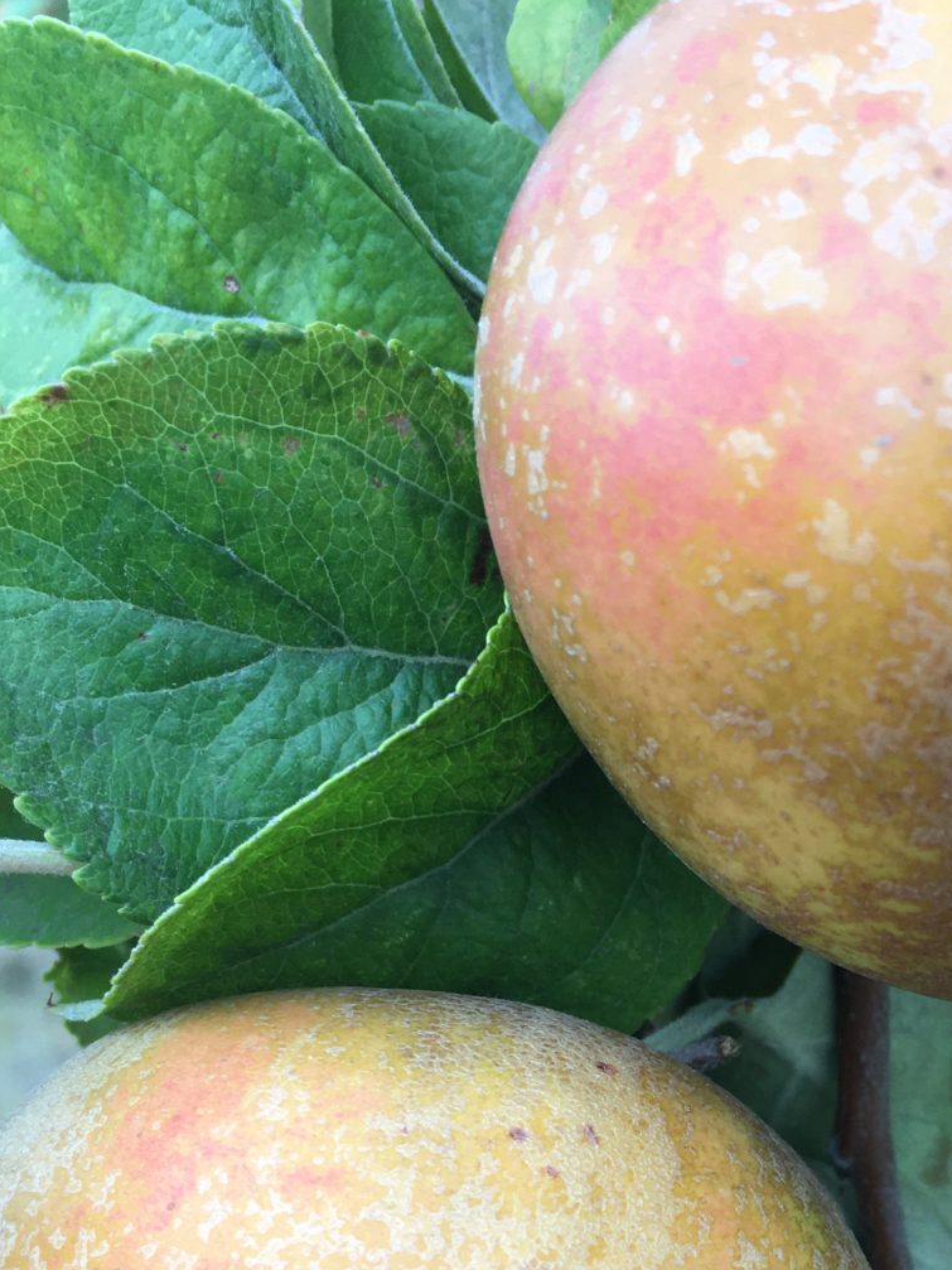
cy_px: 1209
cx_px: 865
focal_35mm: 59
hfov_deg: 24.1
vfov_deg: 30.8
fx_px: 2164
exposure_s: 1/120
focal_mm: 4.15
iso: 40
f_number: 2.2
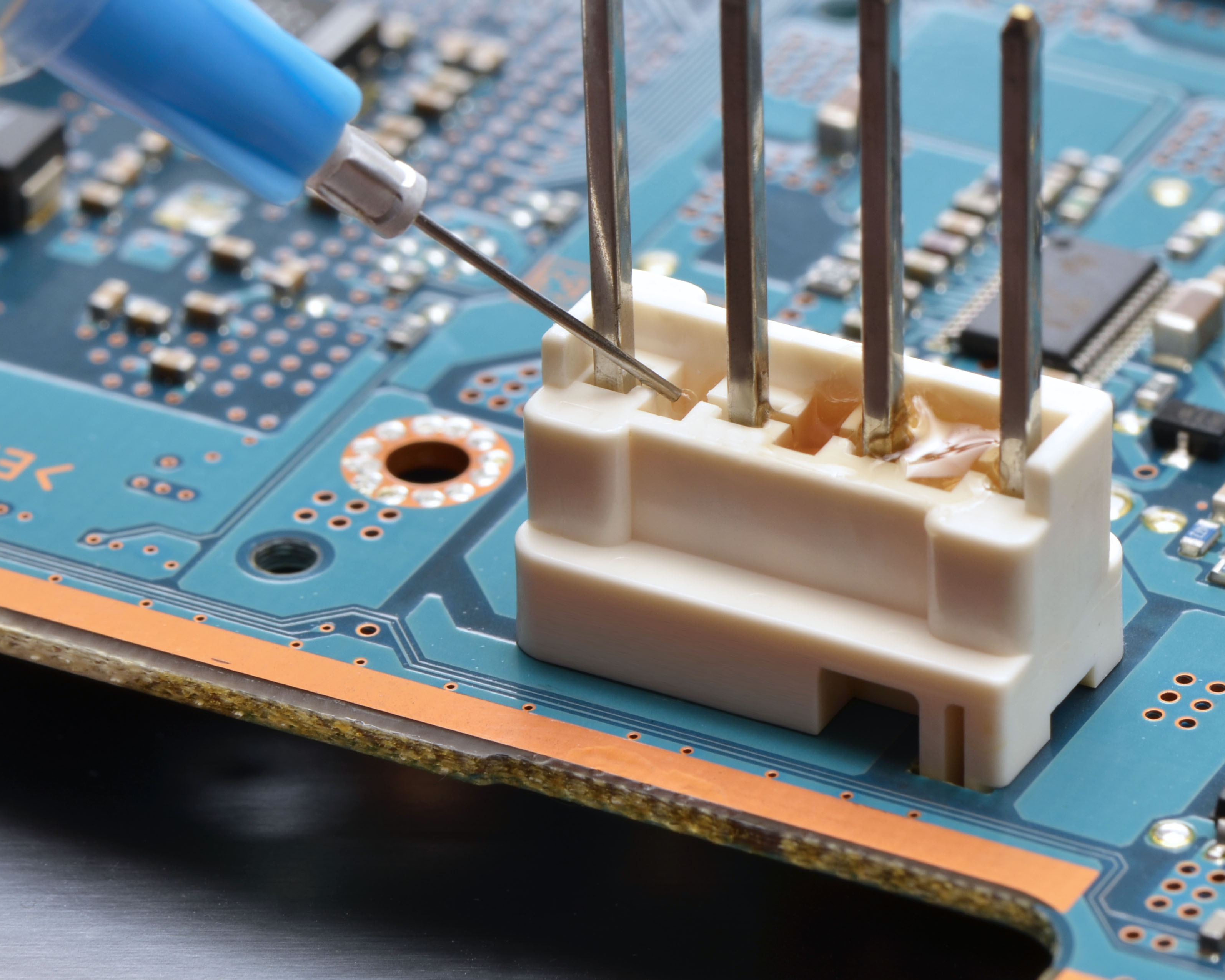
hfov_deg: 10.4
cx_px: 747
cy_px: 369
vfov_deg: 8.4
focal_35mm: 185
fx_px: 6697
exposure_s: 1/125
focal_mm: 85
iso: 100
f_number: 18
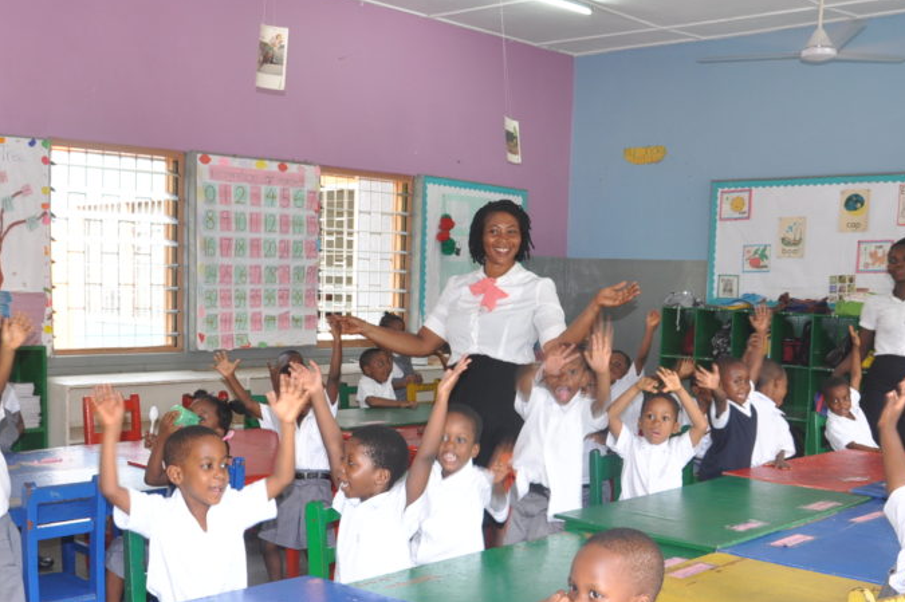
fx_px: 1200
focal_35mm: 48
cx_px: 428
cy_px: 428
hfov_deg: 41.3
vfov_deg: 27.9
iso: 400
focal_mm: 21
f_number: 9
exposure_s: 1/20
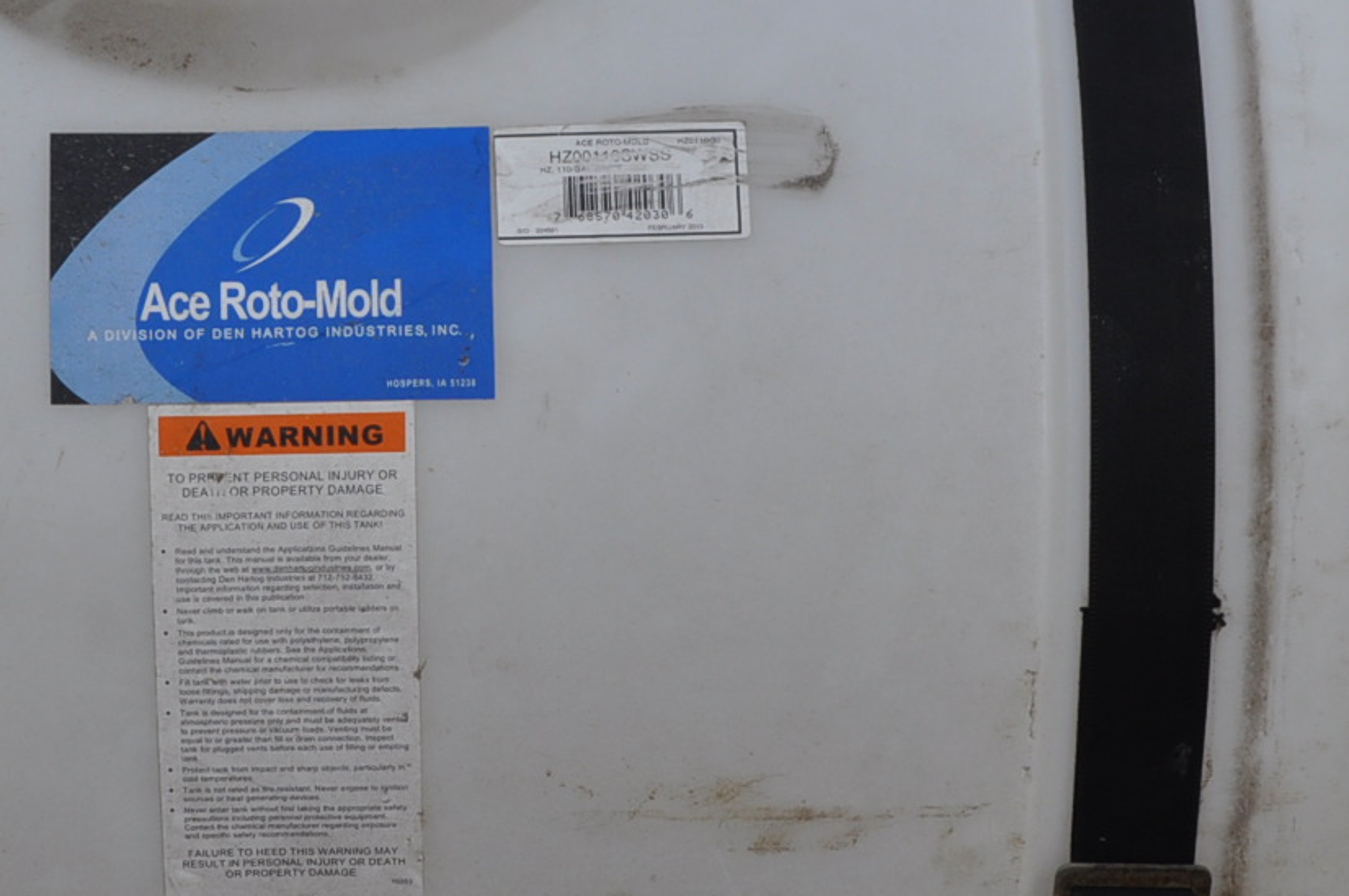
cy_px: 460
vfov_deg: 12.5
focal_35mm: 109
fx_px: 4080
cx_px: 301
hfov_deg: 18.6
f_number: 10
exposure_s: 1/400
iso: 200
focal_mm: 28
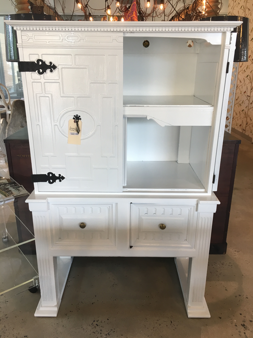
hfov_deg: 48.2
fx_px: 283
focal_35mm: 29
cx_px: 126
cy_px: 169
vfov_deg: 61.7
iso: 50
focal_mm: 4.15
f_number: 2.2
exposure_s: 1/30
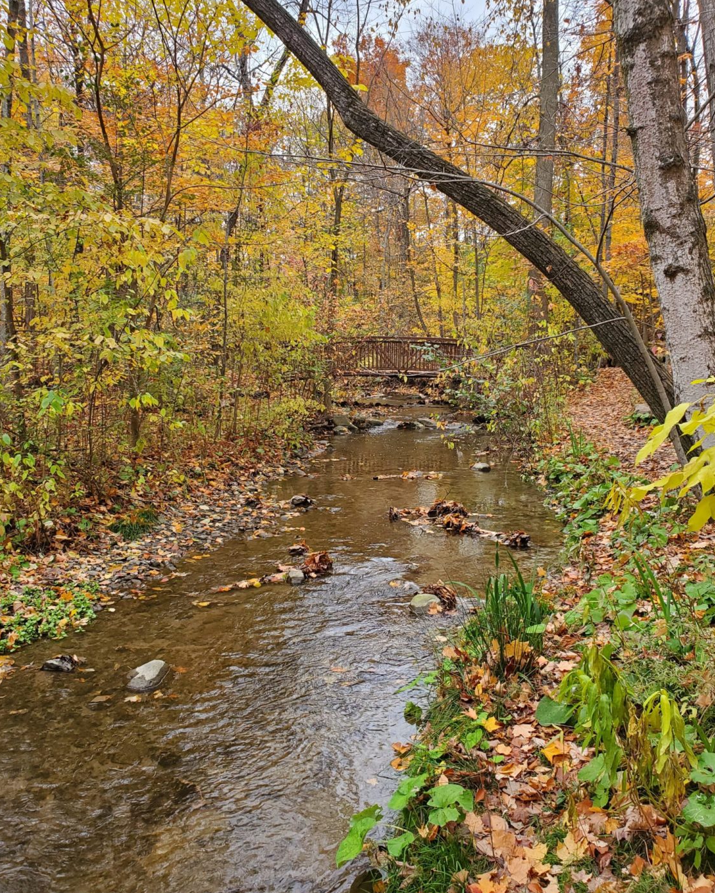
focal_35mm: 28
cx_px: 357
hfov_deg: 51.5
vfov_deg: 62.2
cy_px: 450
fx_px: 740
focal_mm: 4.3
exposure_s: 1/120
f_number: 2.4
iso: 100
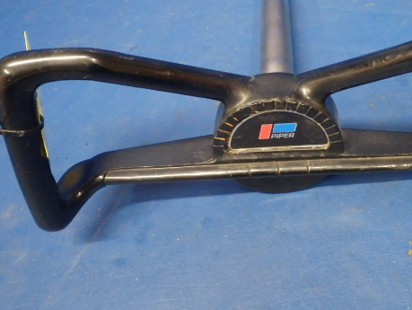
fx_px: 465
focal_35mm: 39
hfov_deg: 47.0
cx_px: 279
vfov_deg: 36.7
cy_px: 120
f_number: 3.9
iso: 800
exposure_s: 1/20
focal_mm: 5
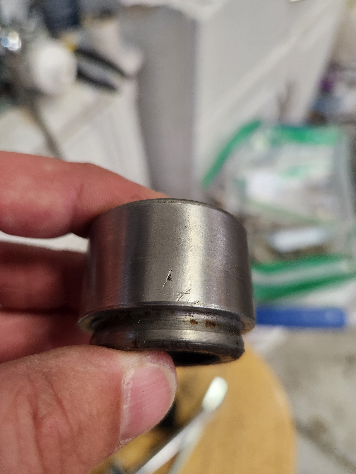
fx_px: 315
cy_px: 237
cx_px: 178
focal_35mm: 23
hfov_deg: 58.9
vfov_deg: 73.9
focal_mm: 5.4
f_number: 1.8
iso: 800
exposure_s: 1/120
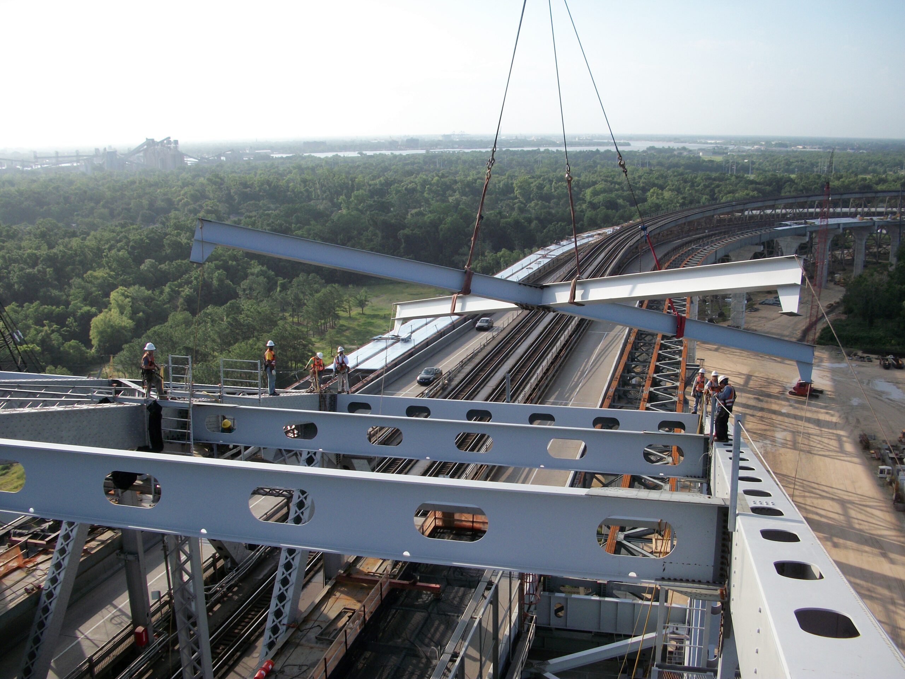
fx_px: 915
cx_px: 452
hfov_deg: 52.6
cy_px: 340
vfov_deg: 40.7
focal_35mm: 35
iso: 80
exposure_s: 1/800
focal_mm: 6.3
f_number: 3.1
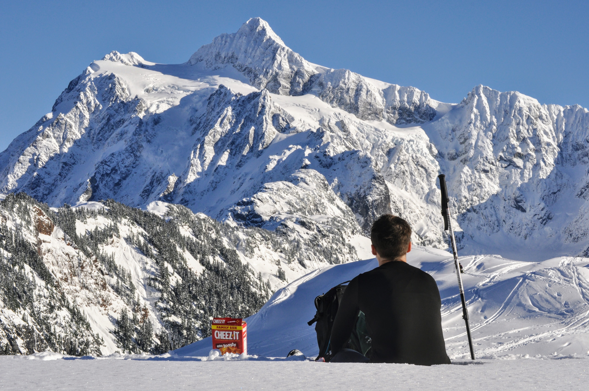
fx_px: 1348
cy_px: 196
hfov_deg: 24.6
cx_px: 294
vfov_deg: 16.5
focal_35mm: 82
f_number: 16
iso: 400
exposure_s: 1/500
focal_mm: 55
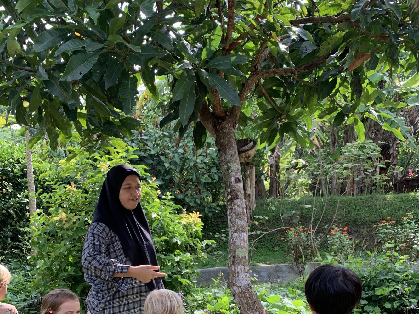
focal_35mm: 40
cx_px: 200
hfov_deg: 46.8
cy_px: 266
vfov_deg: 34.5
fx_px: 484
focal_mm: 4.25
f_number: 1.8
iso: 25
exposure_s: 1/264
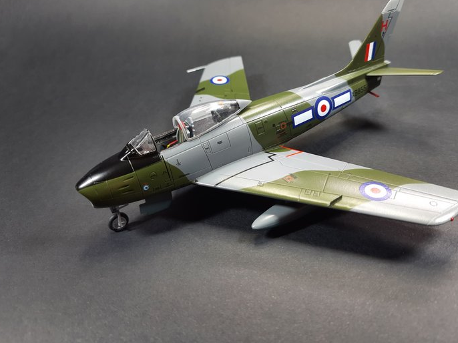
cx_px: 258
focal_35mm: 28
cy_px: 148
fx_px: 370
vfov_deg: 49.6
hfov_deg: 63.2
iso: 100
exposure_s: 1/50
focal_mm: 5.23
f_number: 1.8
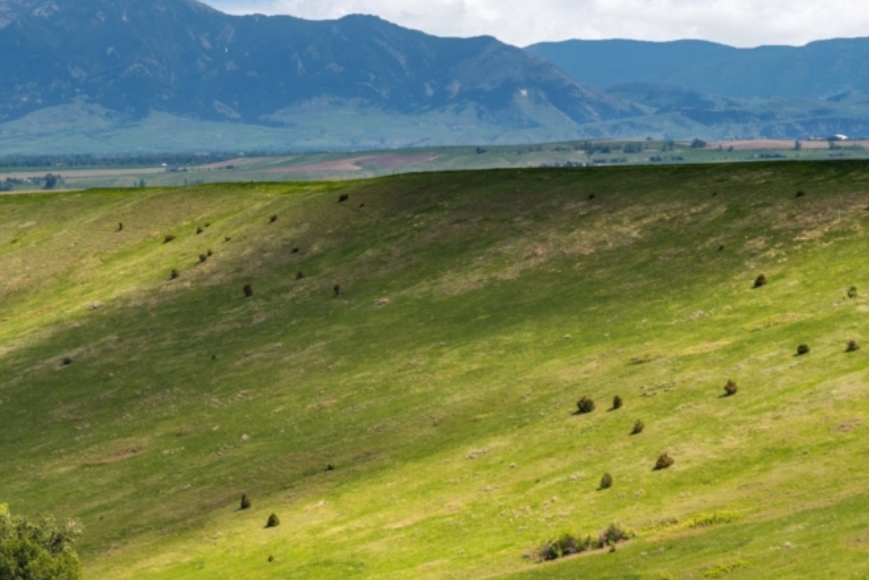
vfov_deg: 7.8
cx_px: 85
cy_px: 458
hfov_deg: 11.7
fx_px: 4225
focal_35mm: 175
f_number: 4
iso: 200
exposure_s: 1/2000
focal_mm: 75
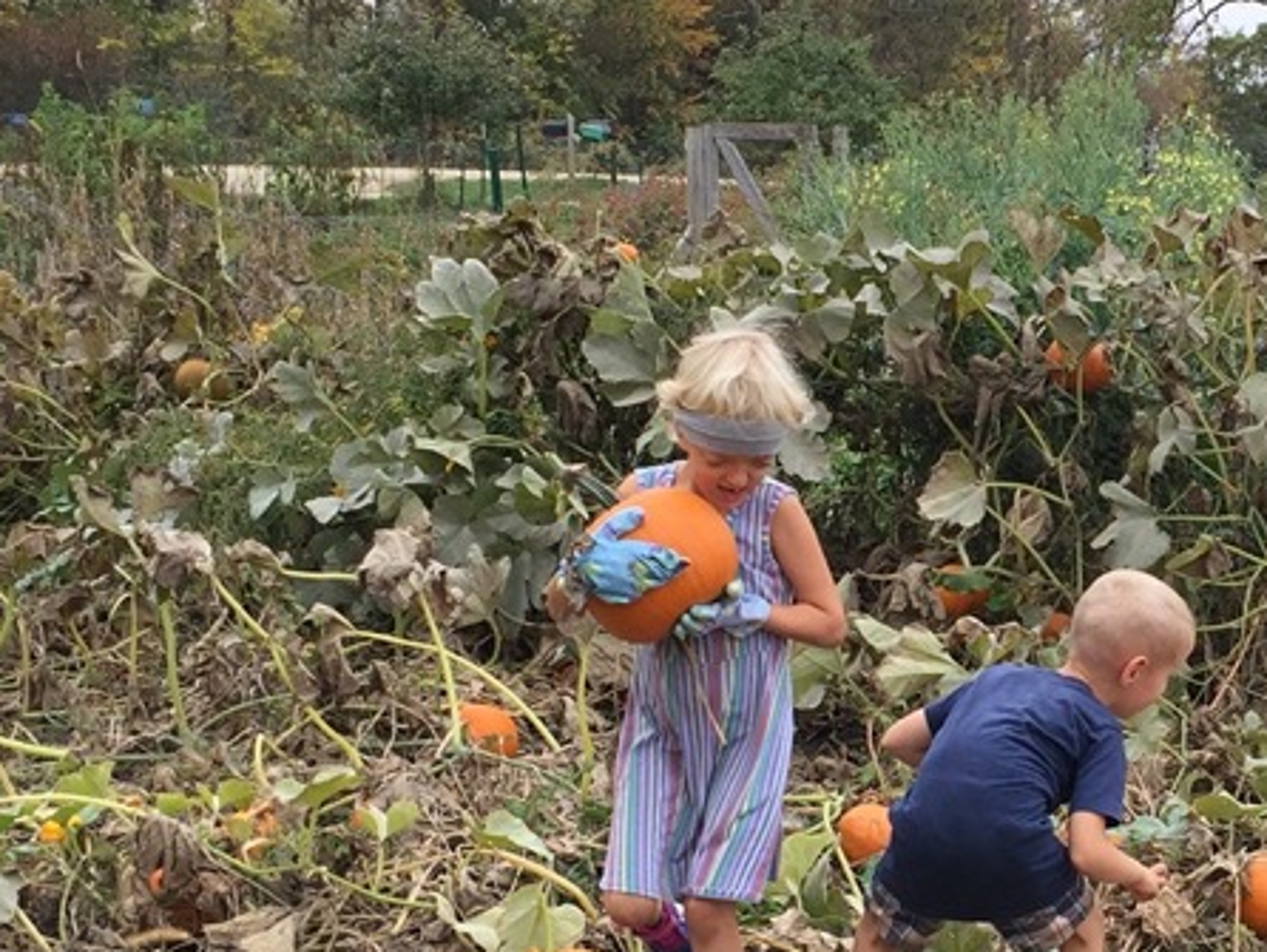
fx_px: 2856
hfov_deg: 24.5
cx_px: 1074
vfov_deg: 18.8
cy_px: 676
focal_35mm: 78
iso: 32
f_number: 2.2
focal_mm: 4.15
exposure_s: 1/434
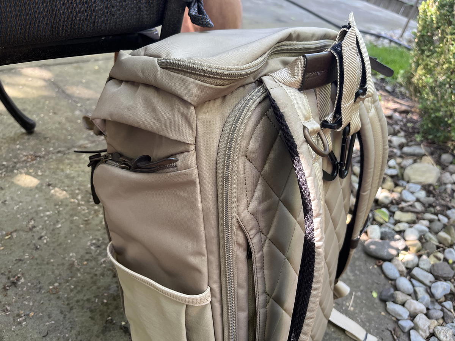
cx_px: 228
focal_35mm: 26
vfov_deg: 53.1
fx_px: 342
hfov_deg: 67.3
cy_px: 170
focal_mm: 5.1
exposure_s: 1/121
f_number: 1.6
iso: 100
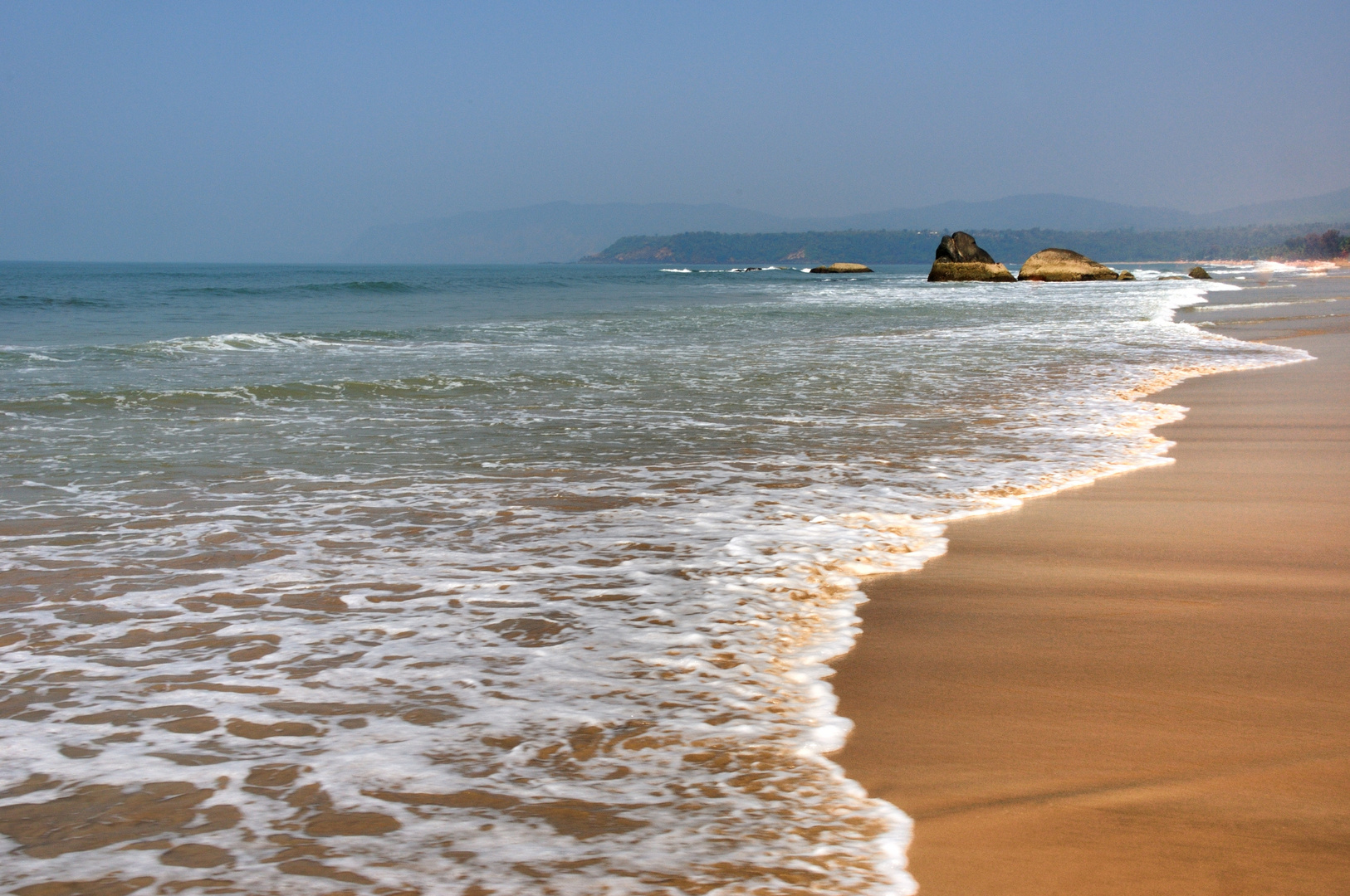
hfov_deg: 45.0
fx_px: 1629
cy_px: 448
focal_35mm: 44
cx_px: 675
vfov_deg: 30.8
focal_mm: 29
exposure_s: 1/80
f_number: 25
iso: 200
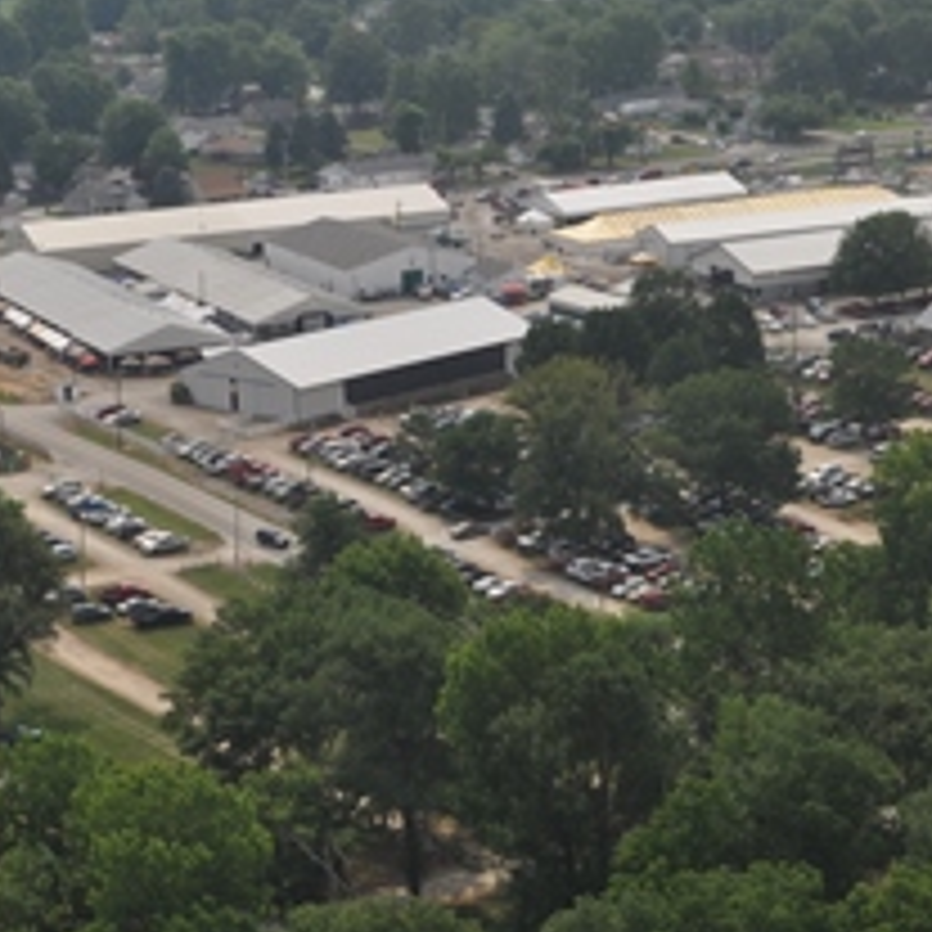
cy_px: 486
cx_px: 320
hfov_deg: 16.5
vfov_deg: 16.6
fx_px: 3198
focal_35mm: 105
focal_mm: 38
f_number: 10
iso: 200
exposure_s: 1/400
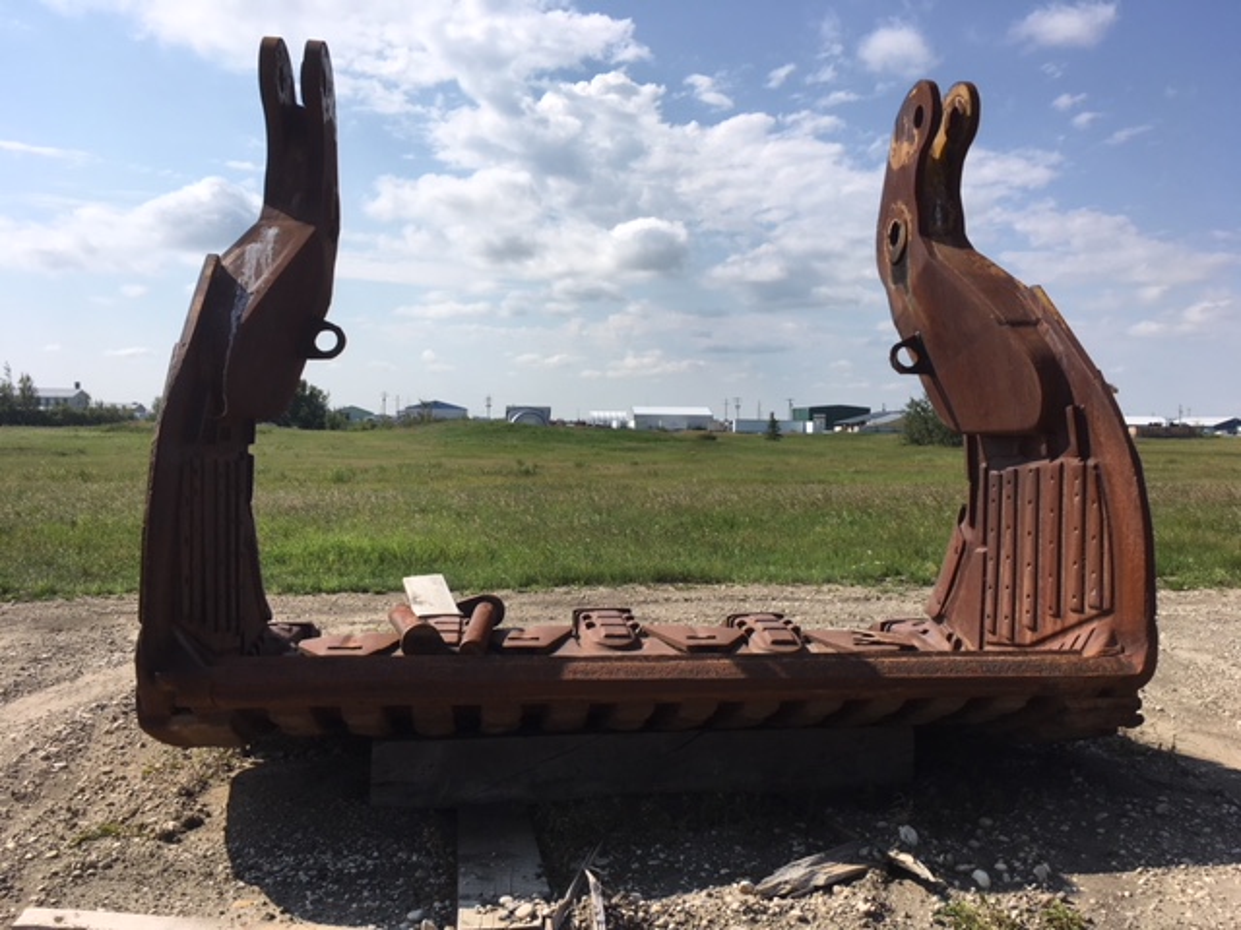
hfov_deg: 61.7
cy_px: 465
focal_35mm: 29
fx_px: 1040
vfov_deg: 48.2
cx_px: 620
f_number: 2.2
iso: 25
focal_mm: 4.15
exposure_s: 1/2404
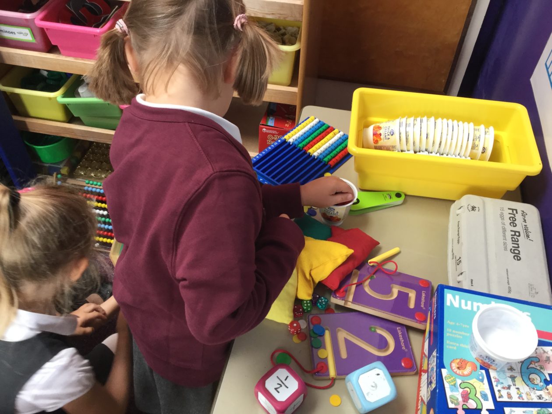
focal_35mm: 31
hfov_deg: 58.4
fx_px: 494
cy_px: 207
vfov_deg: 45.4
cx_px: 276
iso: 64
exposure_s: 1/33
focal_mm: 3.3
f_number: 2.4
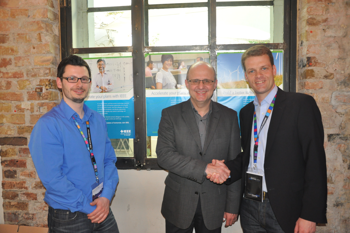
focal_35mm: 32
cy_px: 116
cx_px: 175
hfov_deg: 59.6
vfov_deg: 41.6
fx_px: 306
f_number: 3.8
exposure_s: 1/80
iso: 800
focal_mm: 21
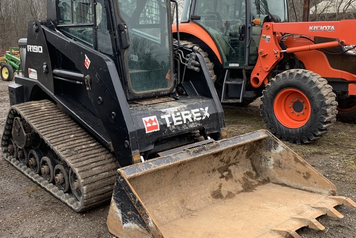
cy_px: 118
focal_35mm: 37
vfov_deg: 35.9
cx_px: 151
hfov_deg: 51.7
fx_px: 366
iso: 32
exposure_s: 1/121
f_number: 1.8
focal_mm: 4.25
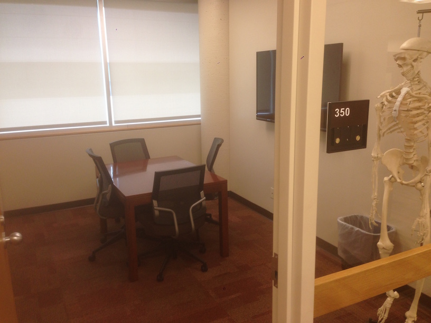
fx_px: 411
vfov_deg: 42.9
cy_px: 162
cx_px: 216
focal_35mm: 33
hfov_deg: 55.4
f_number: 2.4
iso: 50
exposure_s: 1/20
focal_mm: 4.12
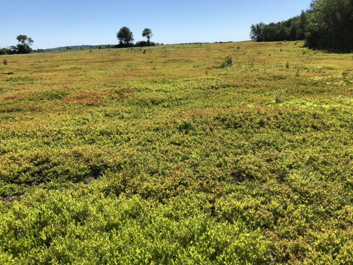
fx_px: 286
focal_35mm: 28
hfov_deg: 63.4
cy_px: 132
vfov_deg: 49.7
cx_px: 176
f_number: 1.8
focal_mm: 3.99
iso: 20
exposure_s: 1/1548
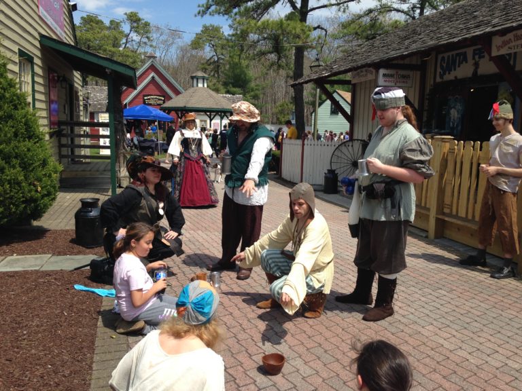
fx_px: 498
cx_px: 261
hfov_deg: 55.4
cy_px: 196
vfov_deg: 42.9
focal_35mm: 33
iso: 50
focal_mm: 4.12
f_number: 2.4
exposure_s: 1/1427
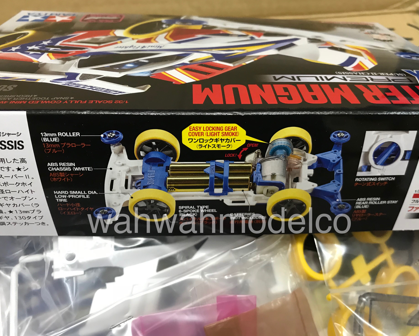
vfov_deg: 48.5
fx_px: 372
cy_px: 167
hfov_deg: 58.7
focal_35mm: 30
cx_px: 226
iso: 64
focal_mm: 3.99
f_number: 1.8
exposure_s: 1/17
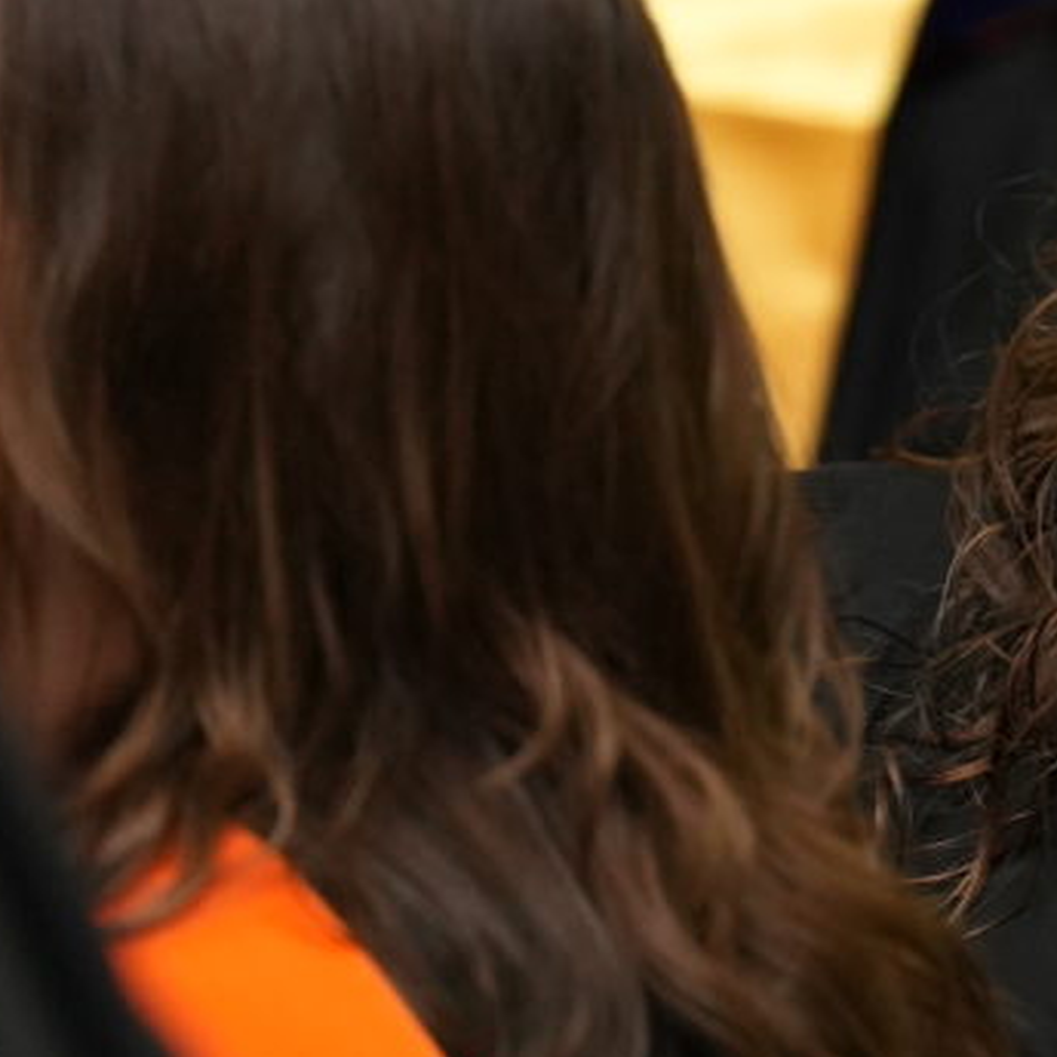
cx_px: 1871
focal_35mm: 1012
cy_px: 493
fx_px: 34961
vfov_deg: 1.7
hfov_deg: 1.7
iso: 2000
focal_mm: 200
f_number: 2.8
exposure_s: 1/250
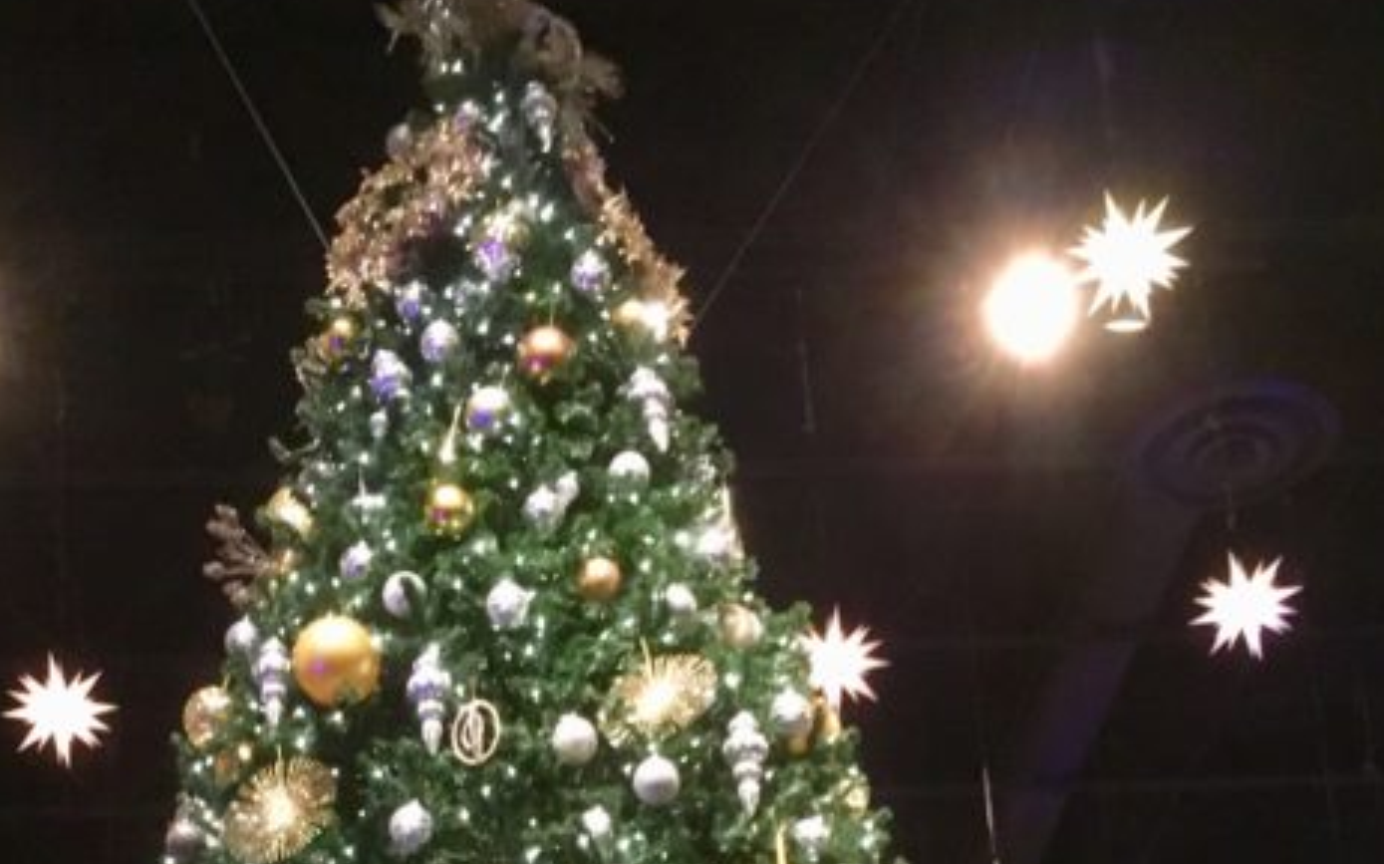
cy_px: 1342
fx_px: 2564
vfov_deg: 17.1
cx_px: 562
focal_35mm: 68
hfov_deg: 30.1
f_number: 2.2
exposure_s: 1/30
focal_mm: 4.15
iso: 200
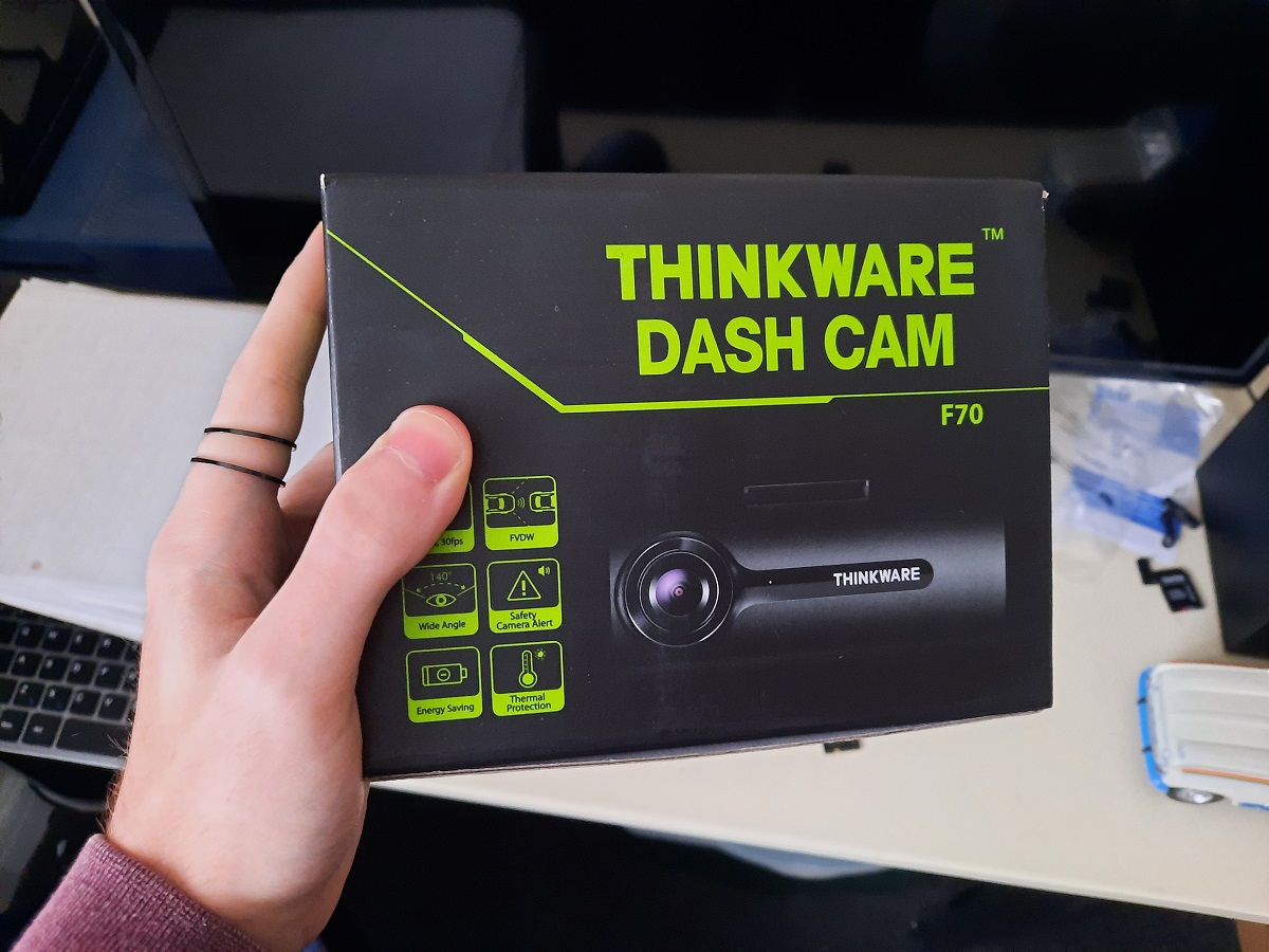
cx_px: 634
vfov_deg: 54.9
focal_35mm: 25
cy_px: 476
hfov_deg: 69.4
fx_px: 916
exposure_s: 1/20
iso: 640
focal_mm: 4.6
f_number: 2
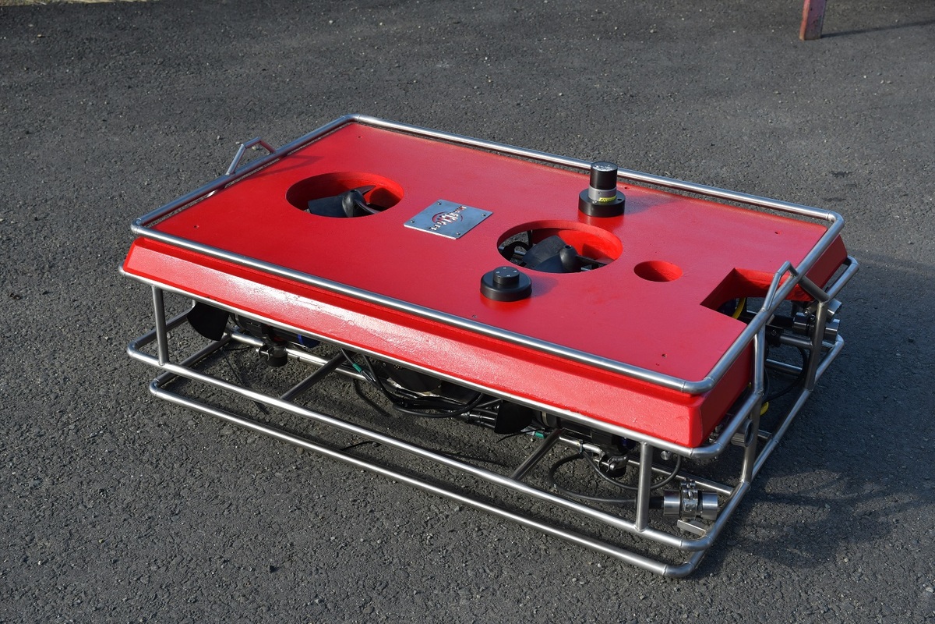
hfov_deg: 38.9
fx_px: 1324
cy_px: 312
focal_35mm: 51
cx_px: 468
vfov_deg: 26.5
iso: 200
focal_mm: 34
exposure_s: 1/400
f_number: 5
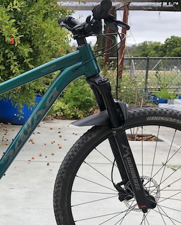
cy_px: 143
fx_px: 408
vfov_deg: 30.8
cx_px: -6
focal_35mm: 61
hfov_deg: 23.8
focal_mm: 4
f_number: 1.8
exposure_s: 1/202
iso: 20
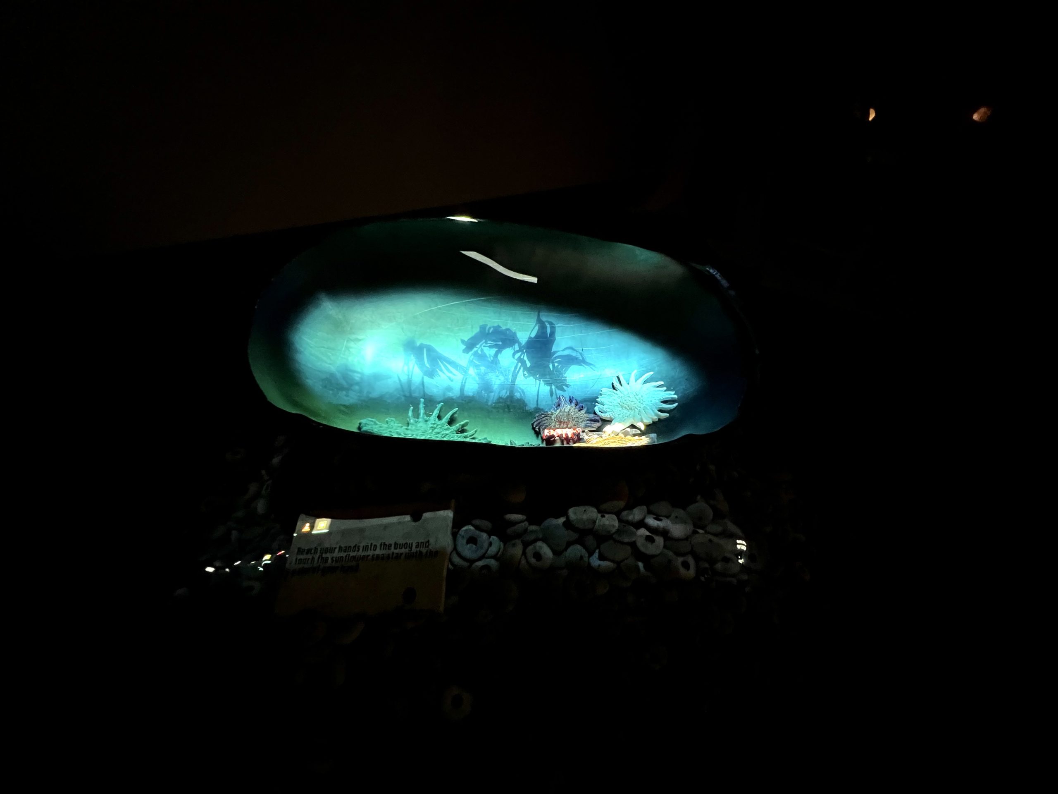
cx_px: 529
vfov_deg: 89.9
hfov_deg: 106.2
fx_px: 397
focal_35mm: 13
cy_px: 397
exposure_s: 1/60
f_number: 1.8
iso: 640
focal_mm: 1.57
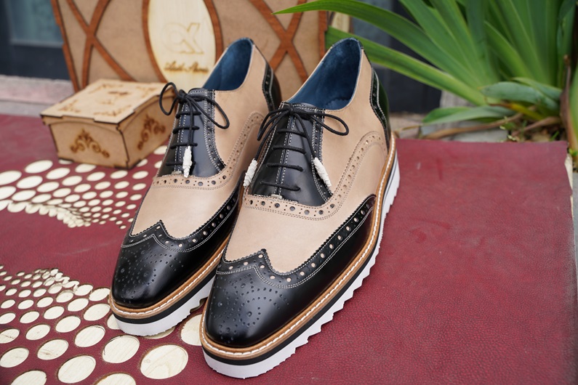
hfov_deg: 54.4
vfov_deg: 37.9
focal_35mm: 35
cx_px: 289
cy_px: 192
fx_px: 562
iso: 125
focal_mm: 35
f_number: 5.6
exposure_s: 1/160
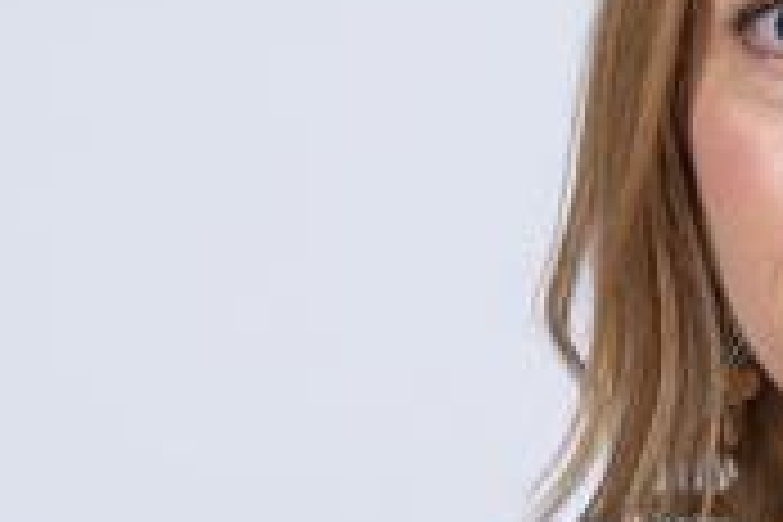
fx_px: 9200
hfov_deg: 4.9
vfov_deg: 3.2
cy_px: 412
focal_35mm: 423
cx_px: 981
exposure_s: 1/160
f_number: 8
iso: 200
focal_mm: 105
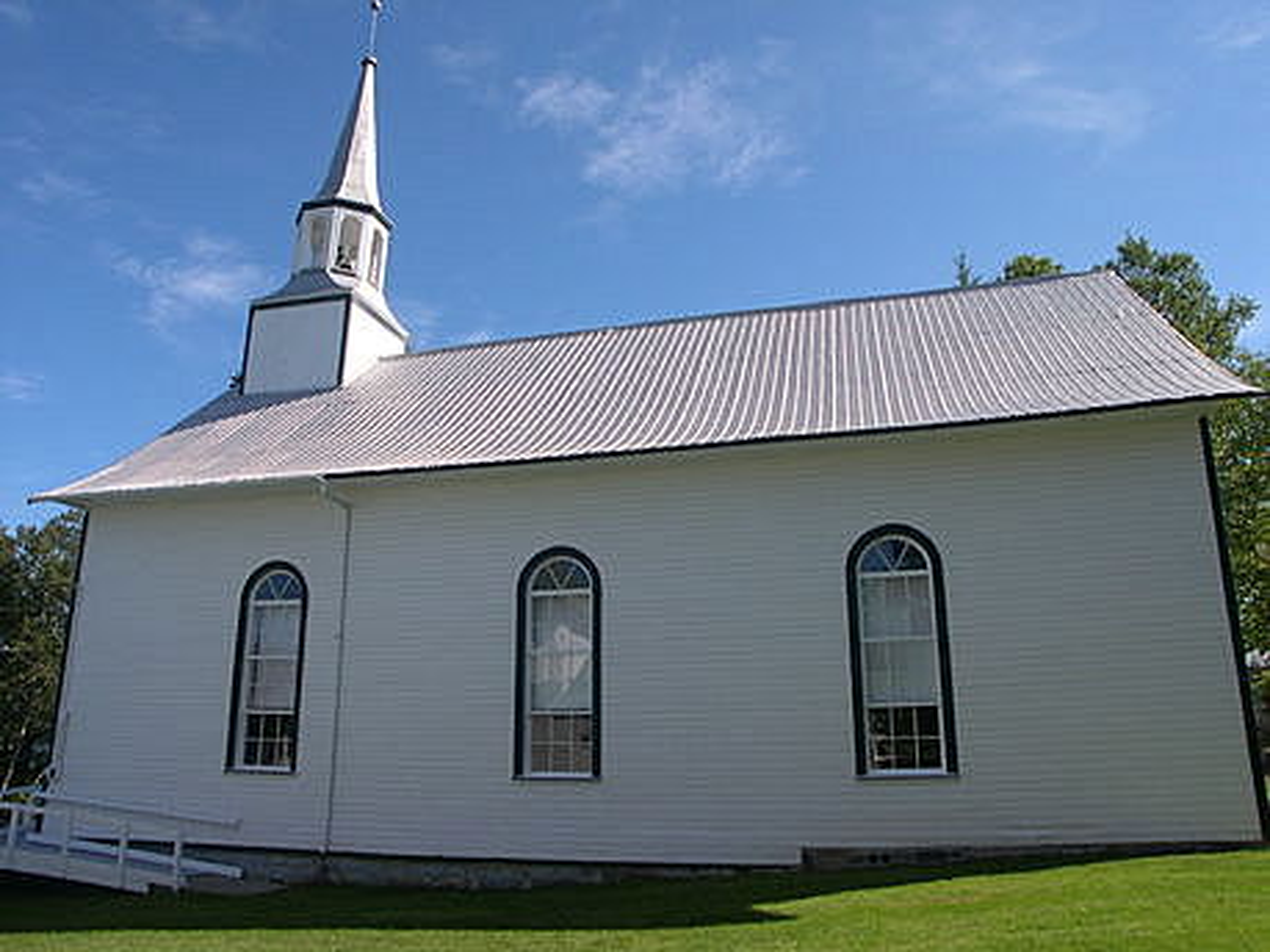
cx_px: 635
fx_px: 1394
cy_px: 476
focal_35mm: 38
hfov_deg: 49.0
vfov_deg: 37.7
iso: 100
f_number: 7.6
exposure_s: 1/162
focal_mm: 8
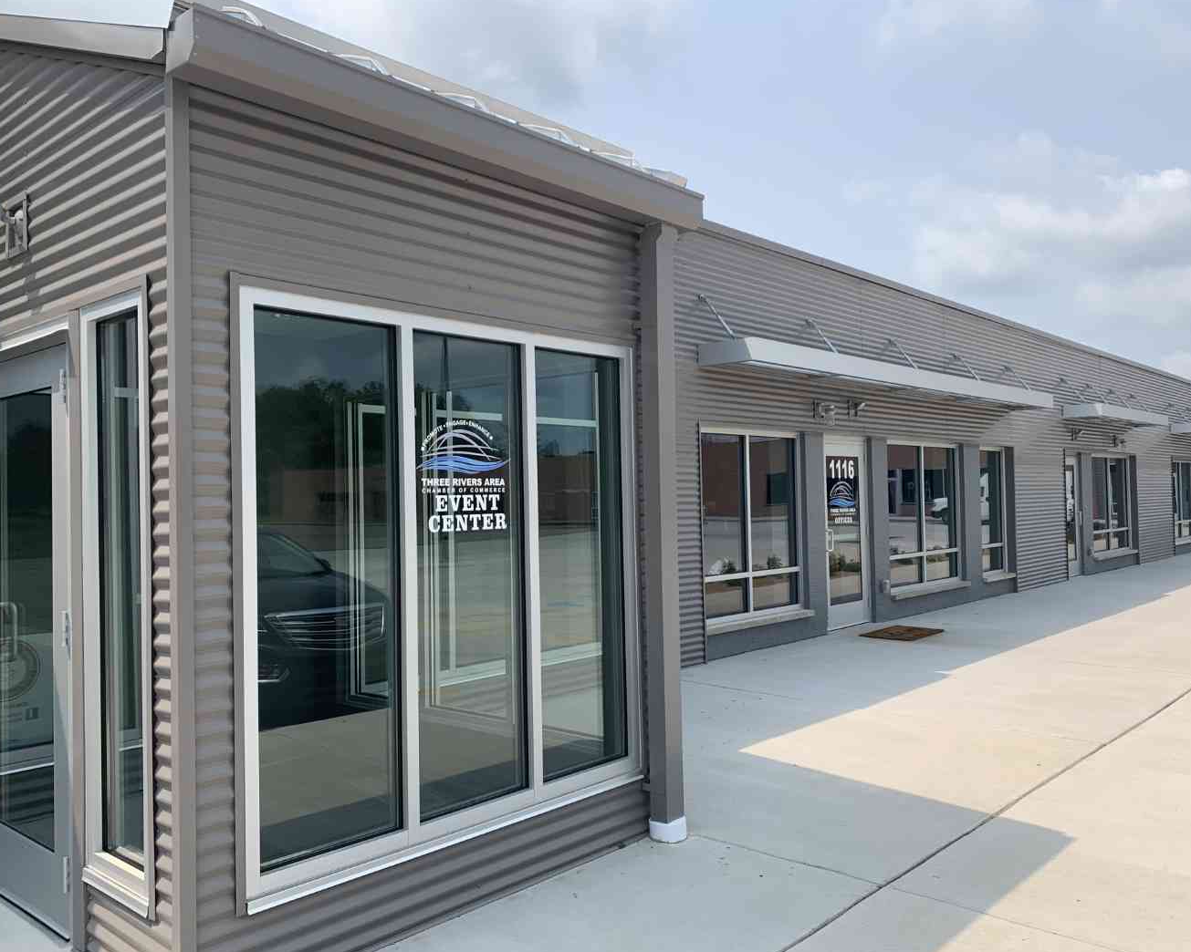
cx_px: 606
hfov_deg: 62.2
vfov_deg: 51.5
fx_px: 987
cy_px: 487
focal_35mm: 28
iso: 25
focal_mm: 4.25
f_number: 1.8
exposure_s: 1/2257
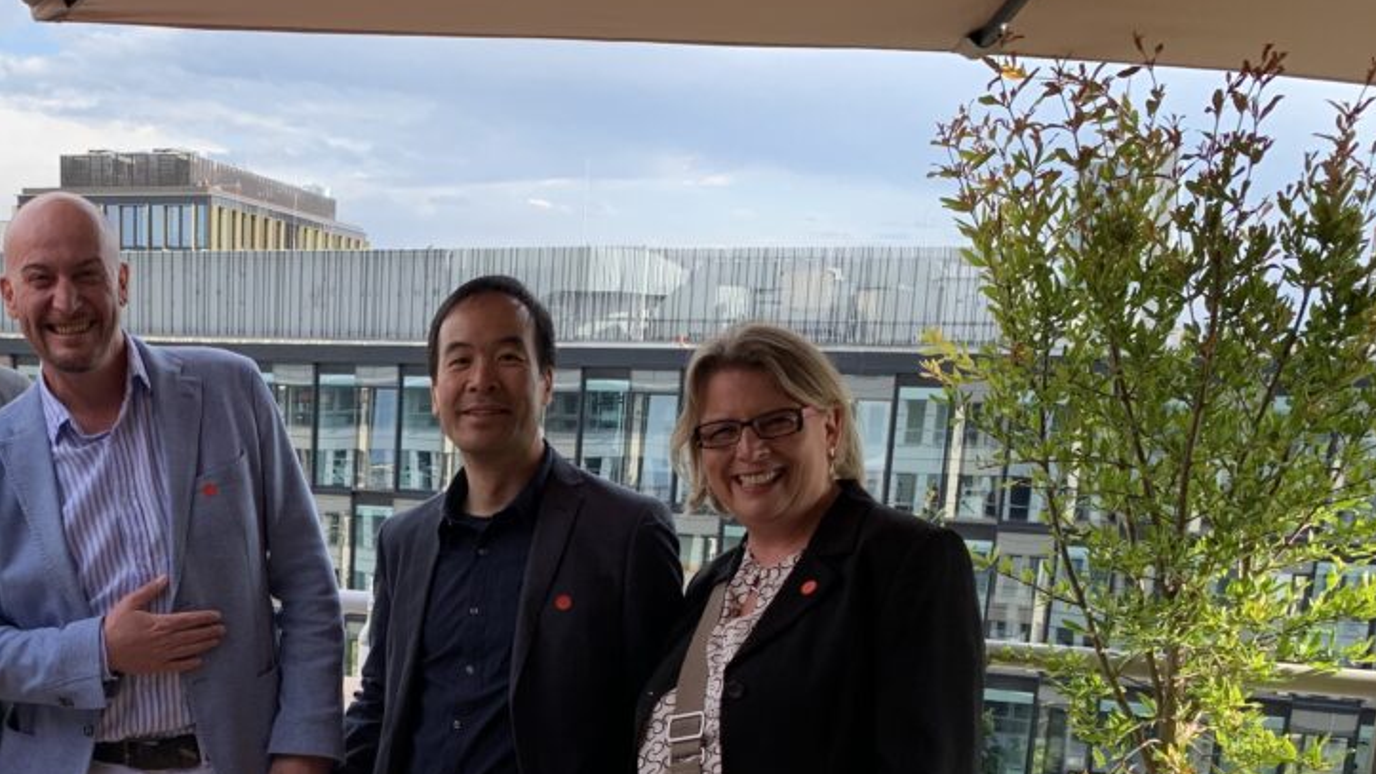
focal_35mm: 47
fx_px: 1715
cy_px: 772
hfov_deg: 41.6
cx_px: 257
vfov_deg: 24.3
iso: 25
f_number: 1.8
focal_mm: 4.25
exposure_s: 1/428
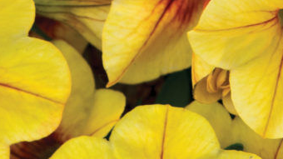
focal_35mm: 560
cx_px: 169
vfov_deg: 2.2
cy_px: -61
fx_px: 4199
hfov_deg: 3.9
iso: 100
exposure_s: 1/50
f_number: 10
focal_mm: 105
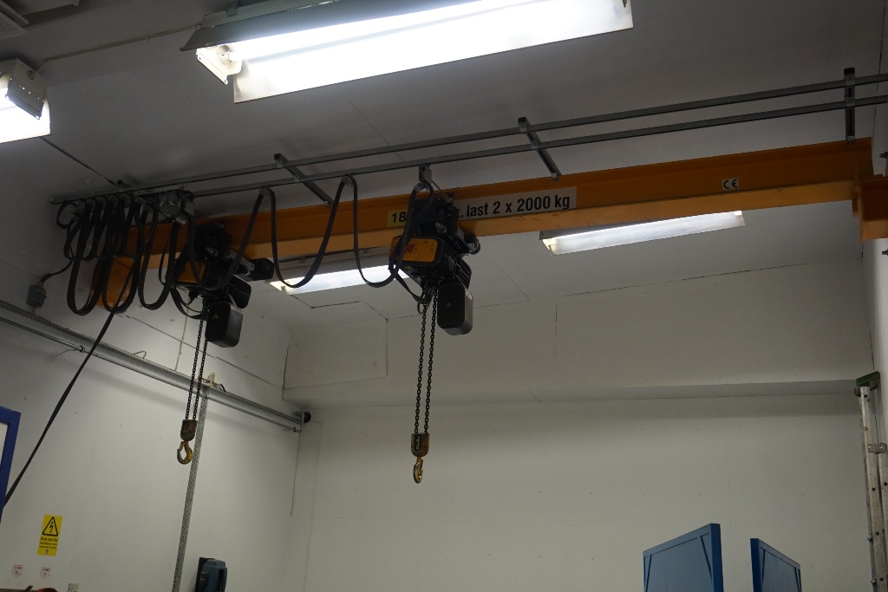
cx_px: 444
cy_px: 296
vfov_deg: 36.9
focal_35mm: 36
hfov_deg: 53.1
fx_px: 888
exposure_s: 1/160
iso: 1000
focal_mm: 24
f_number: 4.5
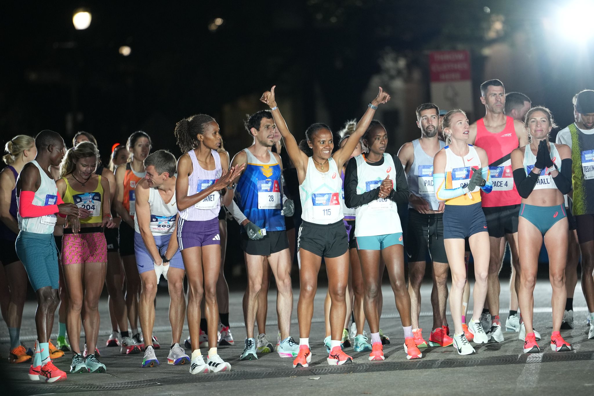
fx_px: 3712
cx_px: 297
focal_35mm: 225
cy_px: 198
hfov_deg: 9.1
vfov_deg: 6.1
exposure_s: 1/800
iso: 1250
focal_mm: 150
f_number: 2
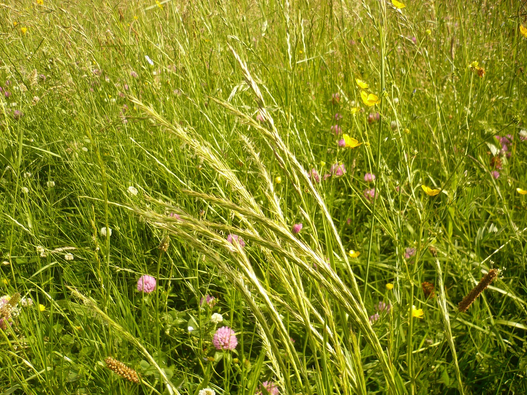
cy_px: 198
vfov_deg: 40.7
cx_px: 264
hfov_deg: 52.6
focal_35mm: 35
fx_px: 533
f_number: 2.8
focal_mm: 5.8
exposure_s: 1/500
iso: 100
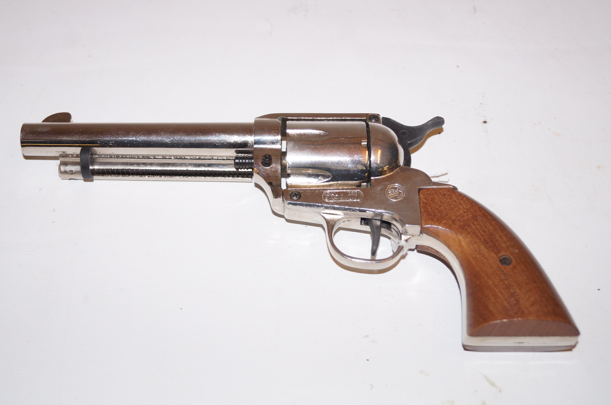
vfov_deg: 25.9
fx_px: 881
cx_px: 306
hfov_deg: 38.2
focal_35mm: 52
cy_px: 202
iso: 500
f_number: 5
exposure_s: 1/160
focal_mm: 35
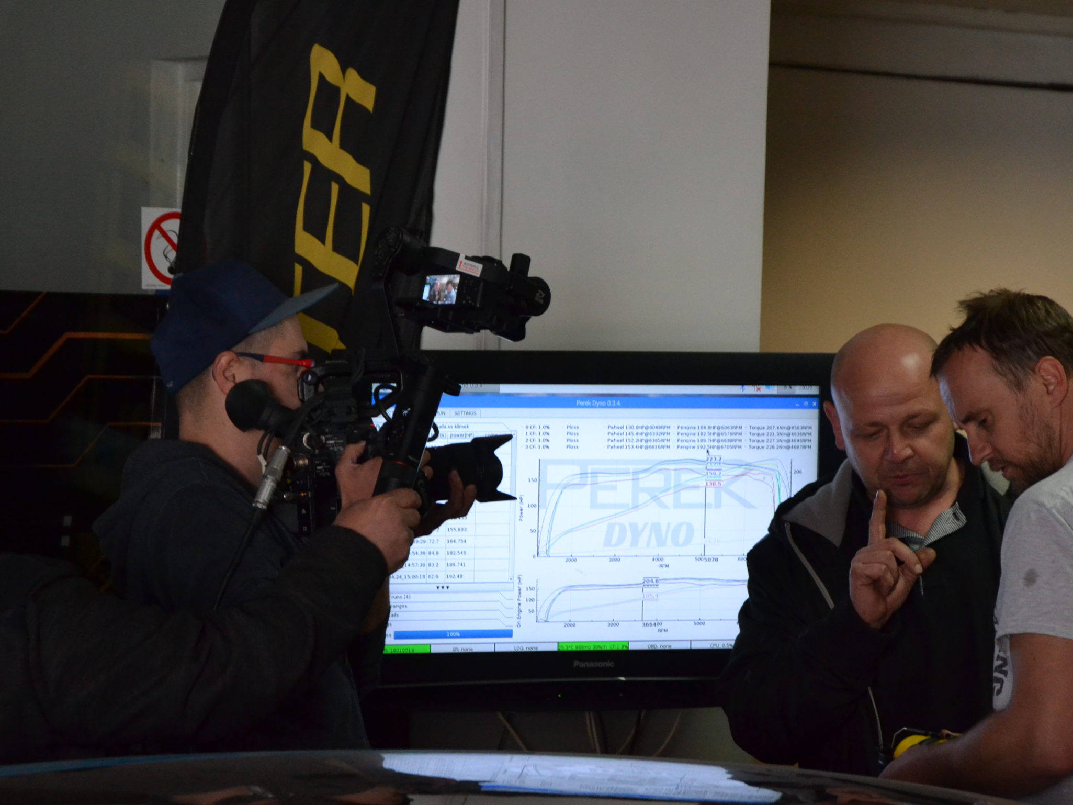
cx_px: 586
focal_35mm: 144
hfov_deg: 13.7
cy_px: 409
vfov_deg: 10.3
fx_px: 4463
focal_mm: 80
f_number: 5.3
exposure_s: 1/125
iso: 1800
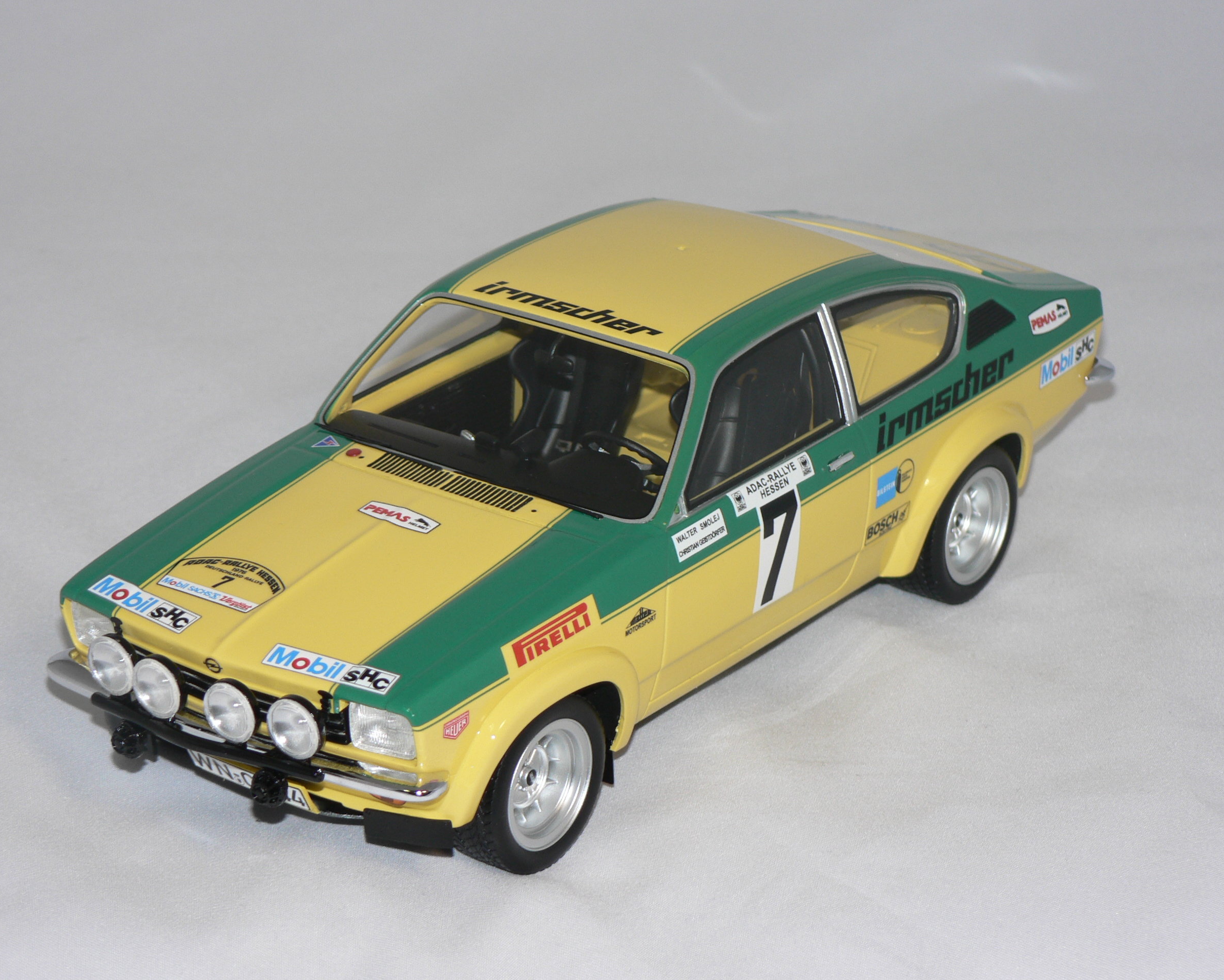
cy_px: 488
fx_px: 4130
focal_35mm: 114
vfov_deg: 13.5
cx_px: 600
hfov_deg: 16.9
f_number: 3.2
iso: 80
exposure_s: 1/60
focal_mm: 18.2
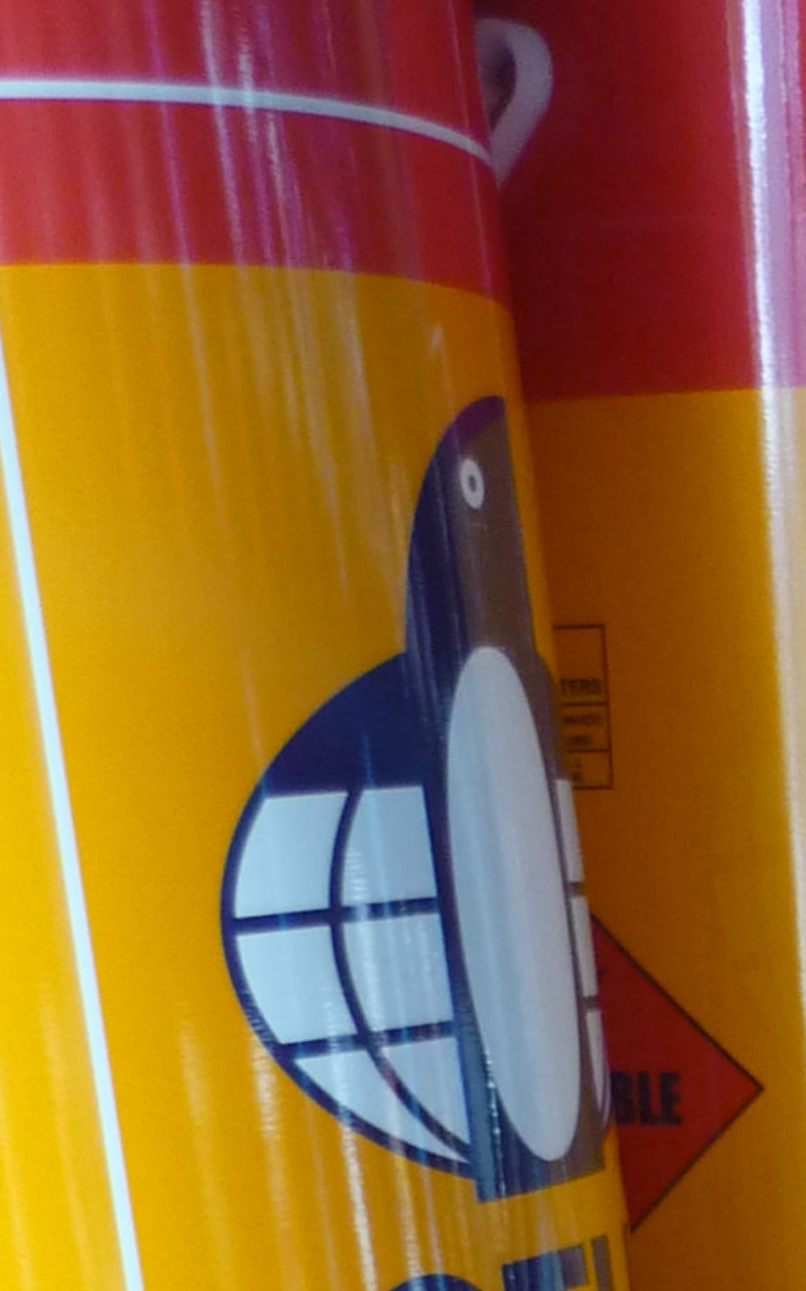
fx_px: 3835
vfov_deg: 18.0
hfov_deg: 11.4
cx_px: 1258
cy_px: 1641
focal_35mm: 109
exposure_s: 1/30
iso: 250
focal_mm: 5.5
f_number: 2.8
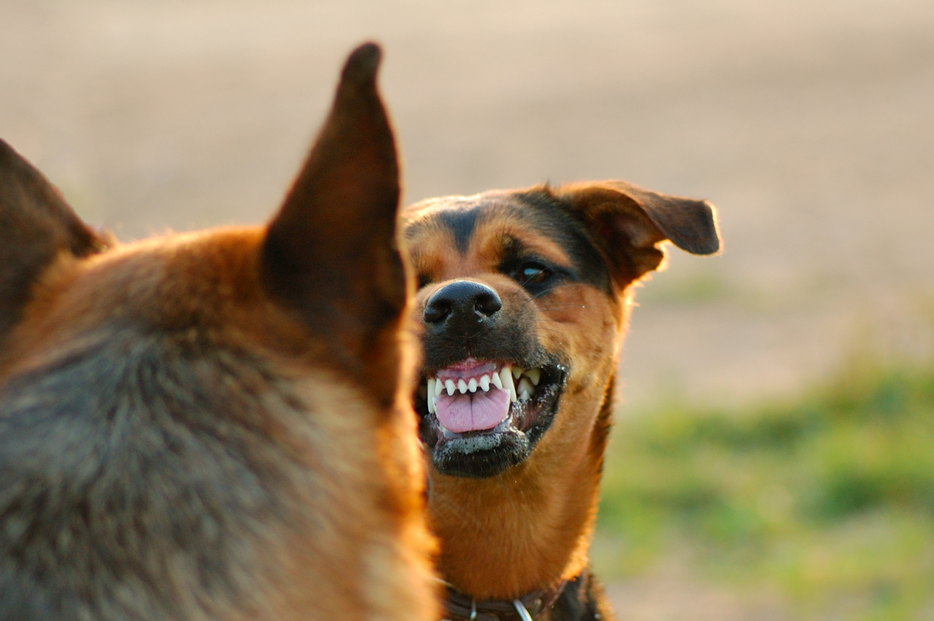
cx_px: 482
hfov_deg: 9.3
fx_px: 5772
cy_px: 392
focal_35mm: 223
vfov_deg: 6.2
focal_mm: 105
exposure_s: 1/500
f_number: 3
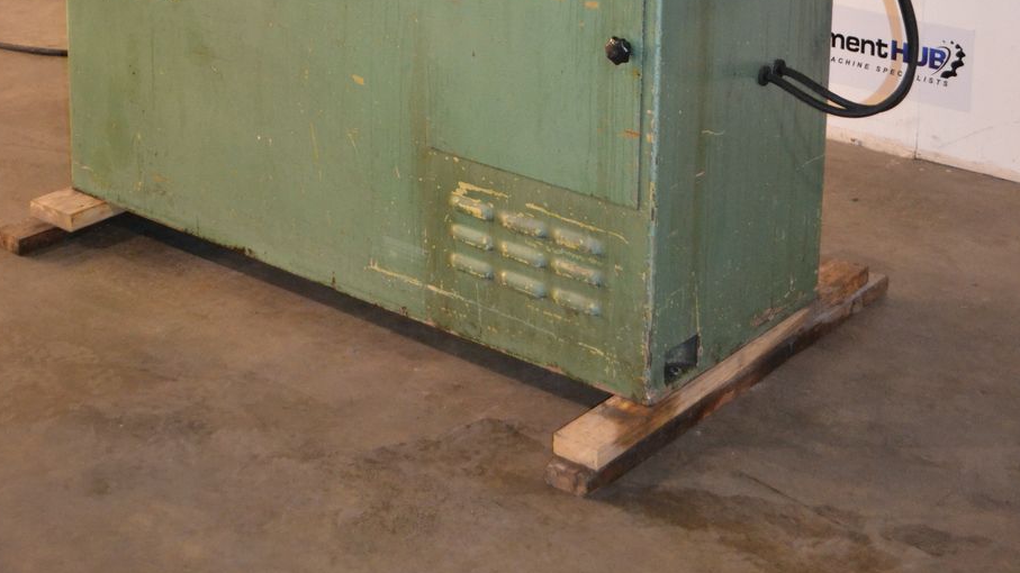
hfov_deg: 31.4
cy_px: -174
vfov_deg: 16.9
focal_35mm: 67
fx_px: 1812
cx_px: 503
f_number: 4.5
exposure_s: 1/60
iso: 2200
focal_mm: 28
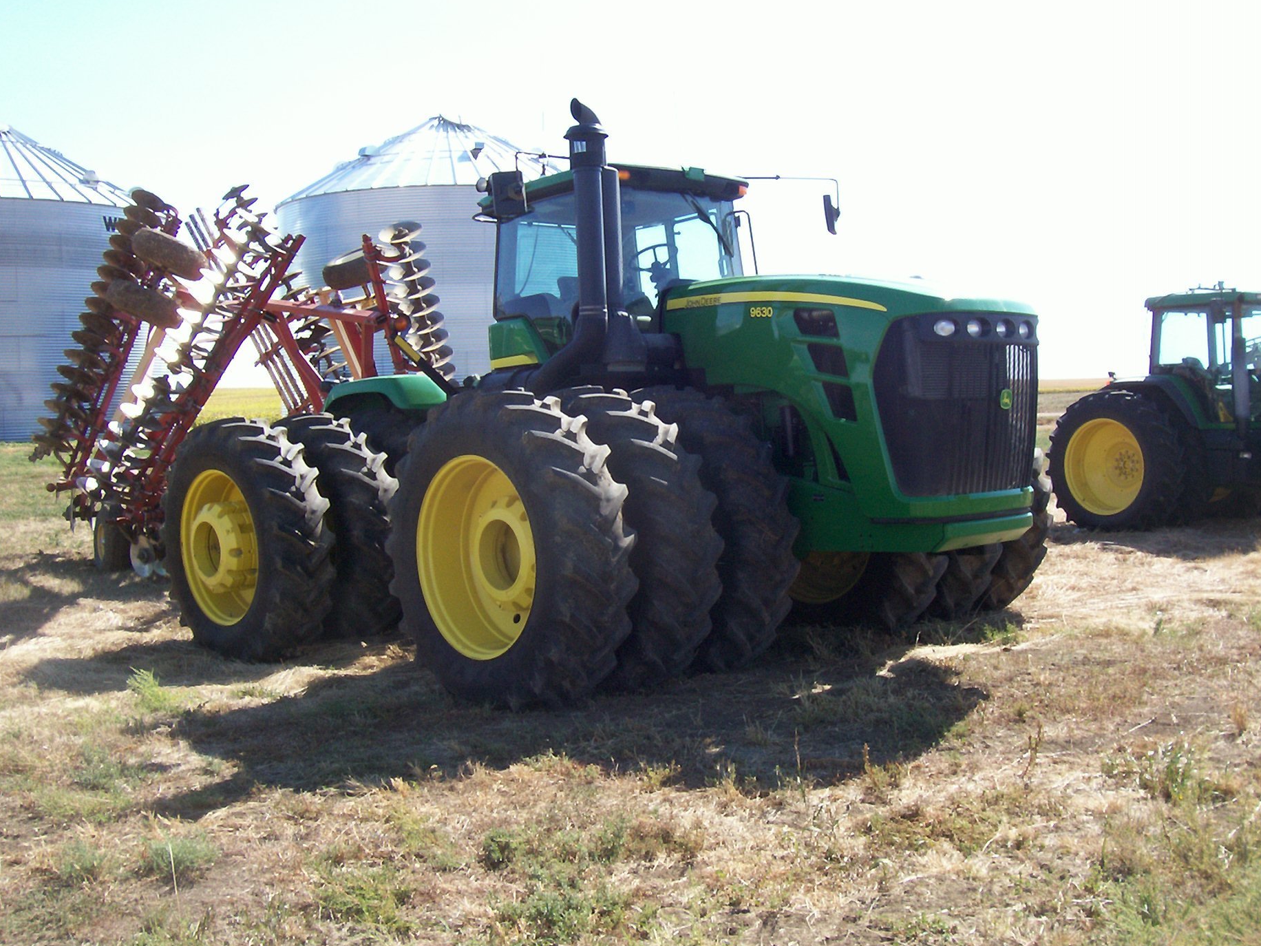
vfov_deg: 37.7
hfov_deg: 48.9
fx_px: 1384
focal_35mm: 38
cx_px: 700
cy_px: 466
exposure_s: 1/233
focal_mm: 5.6
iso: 80
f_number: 5.1
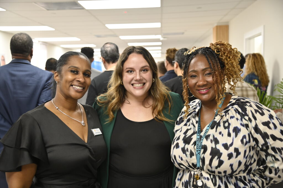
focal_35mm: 46
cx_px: 142
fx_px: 361
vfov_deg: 29.2
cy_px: 94
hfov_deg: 42.8
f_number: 4
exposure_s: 1/125
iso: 1000
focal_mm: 46
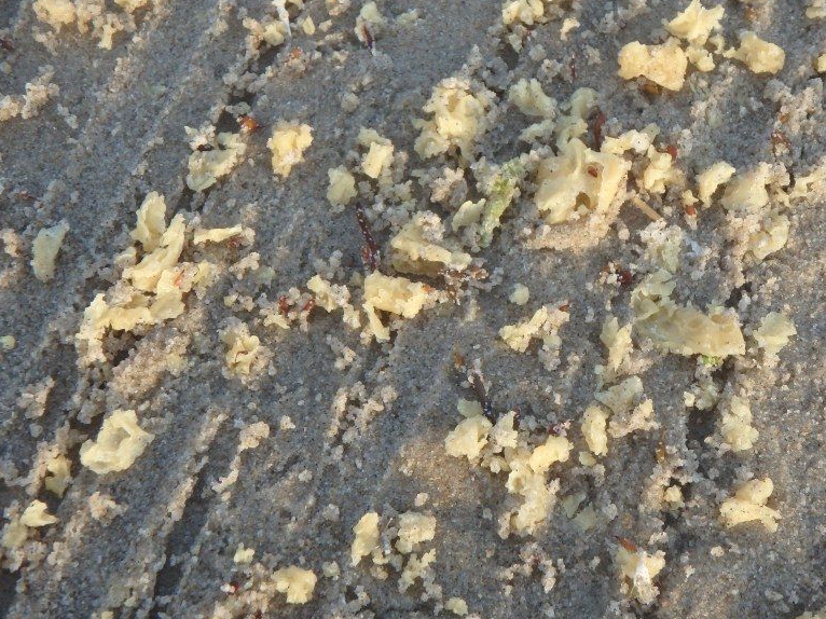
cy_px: 306
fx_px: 1288
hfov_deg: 35.6
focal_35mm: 54
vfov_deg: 27.0
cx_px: 417
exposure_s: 1/80
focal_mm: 9.4
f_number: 5.2
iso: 160
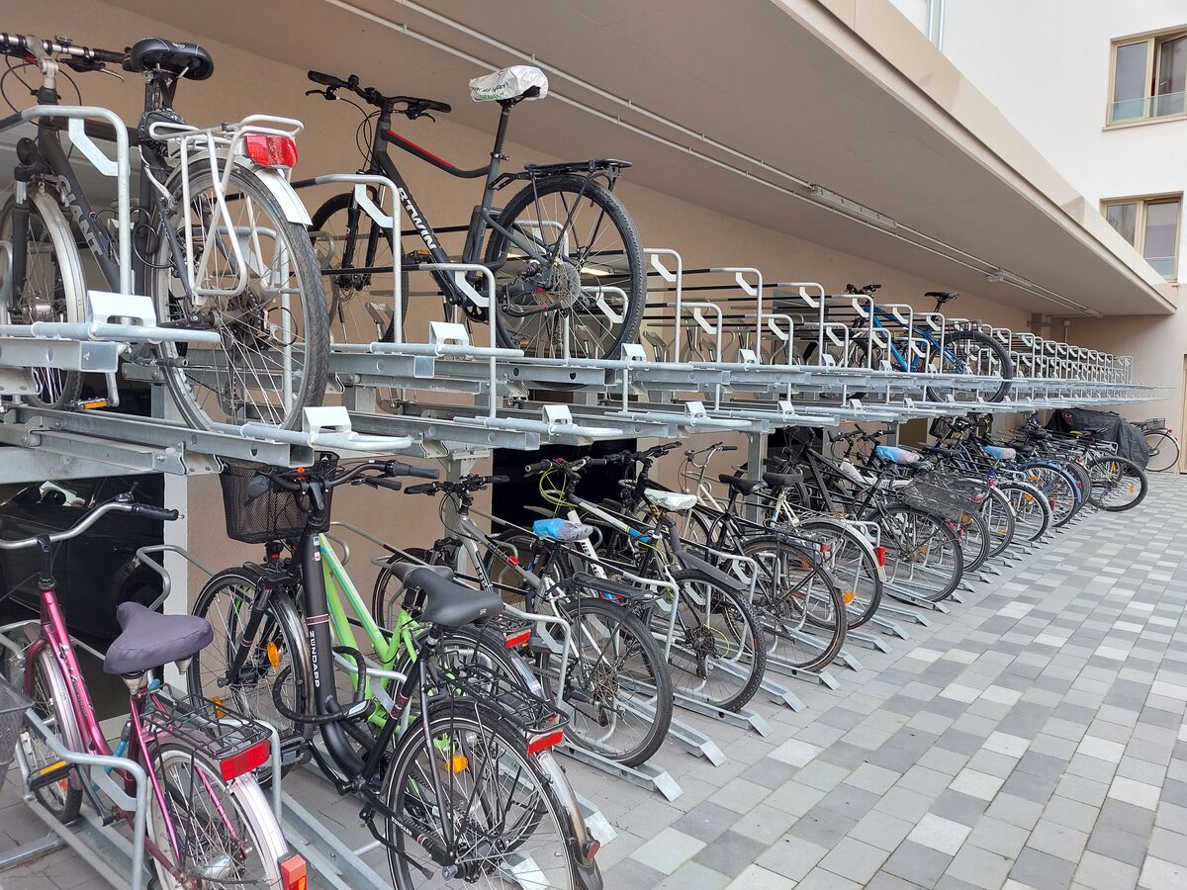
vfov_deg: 56.8
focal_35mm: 24
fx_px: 823
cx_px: 594
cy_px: 445
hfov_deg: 71.6
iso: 40
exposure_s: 1/100
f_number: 1.8
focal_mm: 5.23
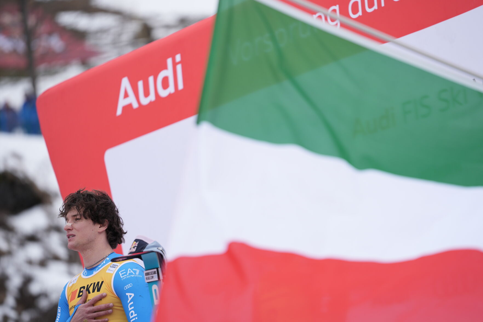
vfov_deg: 6.9
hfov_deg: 10.3
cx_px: 242
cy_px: 161
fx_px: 2683
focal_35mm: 200
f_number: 2.8
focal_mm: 200
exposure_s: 1/1250
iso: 250
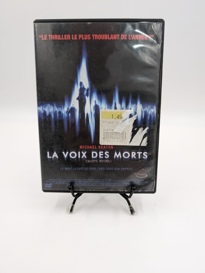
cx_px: 102
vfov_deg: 71.5
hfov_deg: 56.9
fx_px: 189
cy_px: 136
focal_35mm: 24
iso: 98
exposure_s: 1/58.7
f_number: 1.68
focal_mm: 6.9
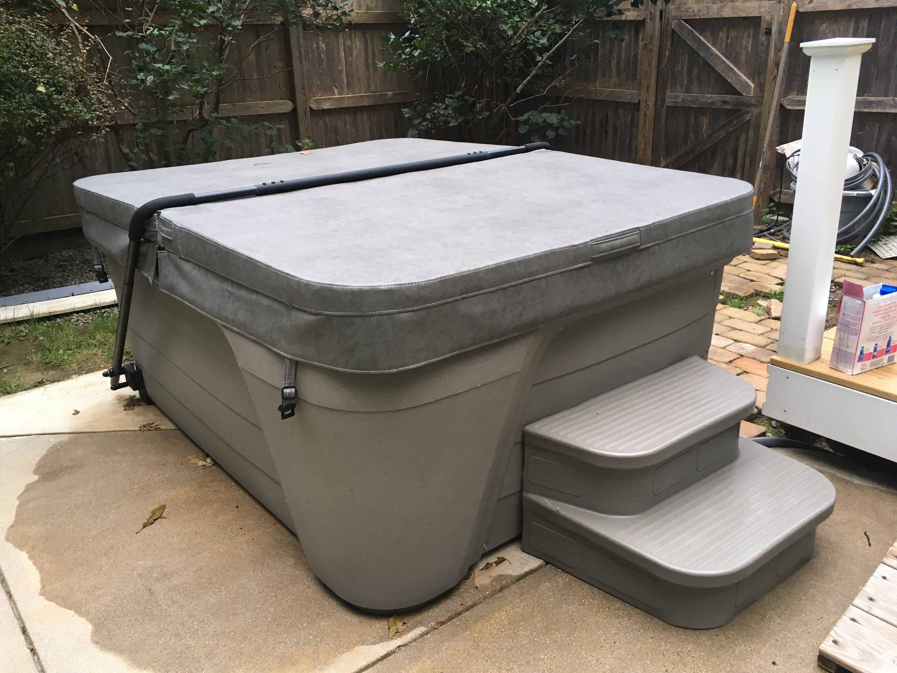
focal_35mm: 29
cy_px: 336
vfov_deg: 48.2
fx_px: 751
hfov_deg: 61.7
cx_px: 448
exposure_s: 1/30
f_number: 2.2
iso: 64
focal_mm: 4.15
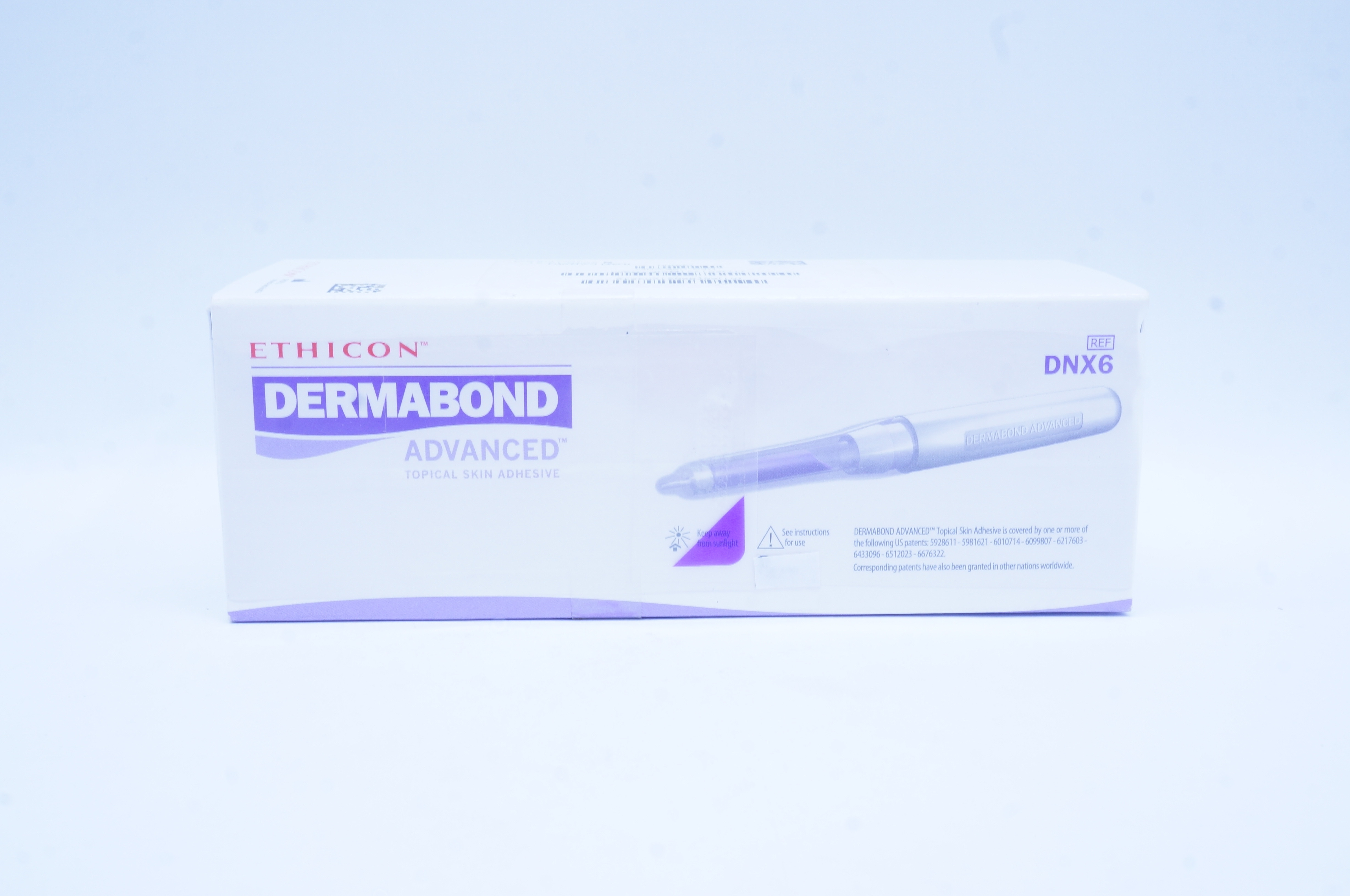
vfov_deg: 30.8
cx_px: 675
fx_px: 1629
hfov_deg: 45.0
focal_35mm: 44
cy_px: 448
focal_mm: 29
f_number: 14
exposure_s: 1/10
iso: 400
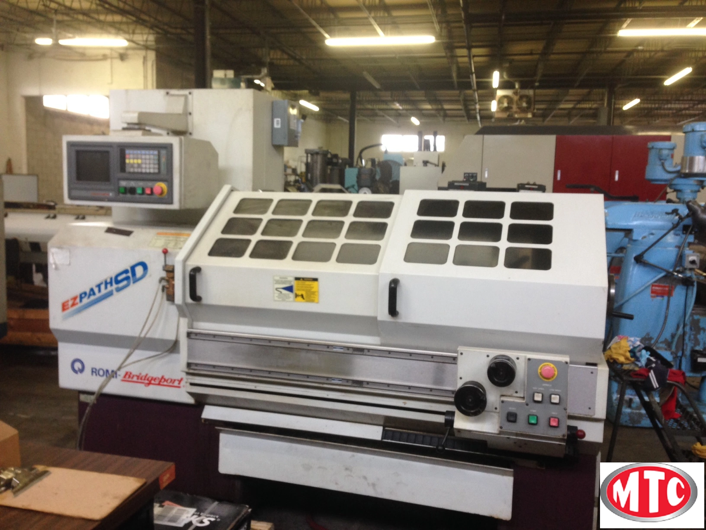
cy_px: 265
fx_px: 673
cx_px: 353
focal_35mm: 33
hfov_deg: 55.4
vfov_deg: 42.9
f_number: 2.4
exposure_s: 1/20
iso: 100
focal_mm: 4.12
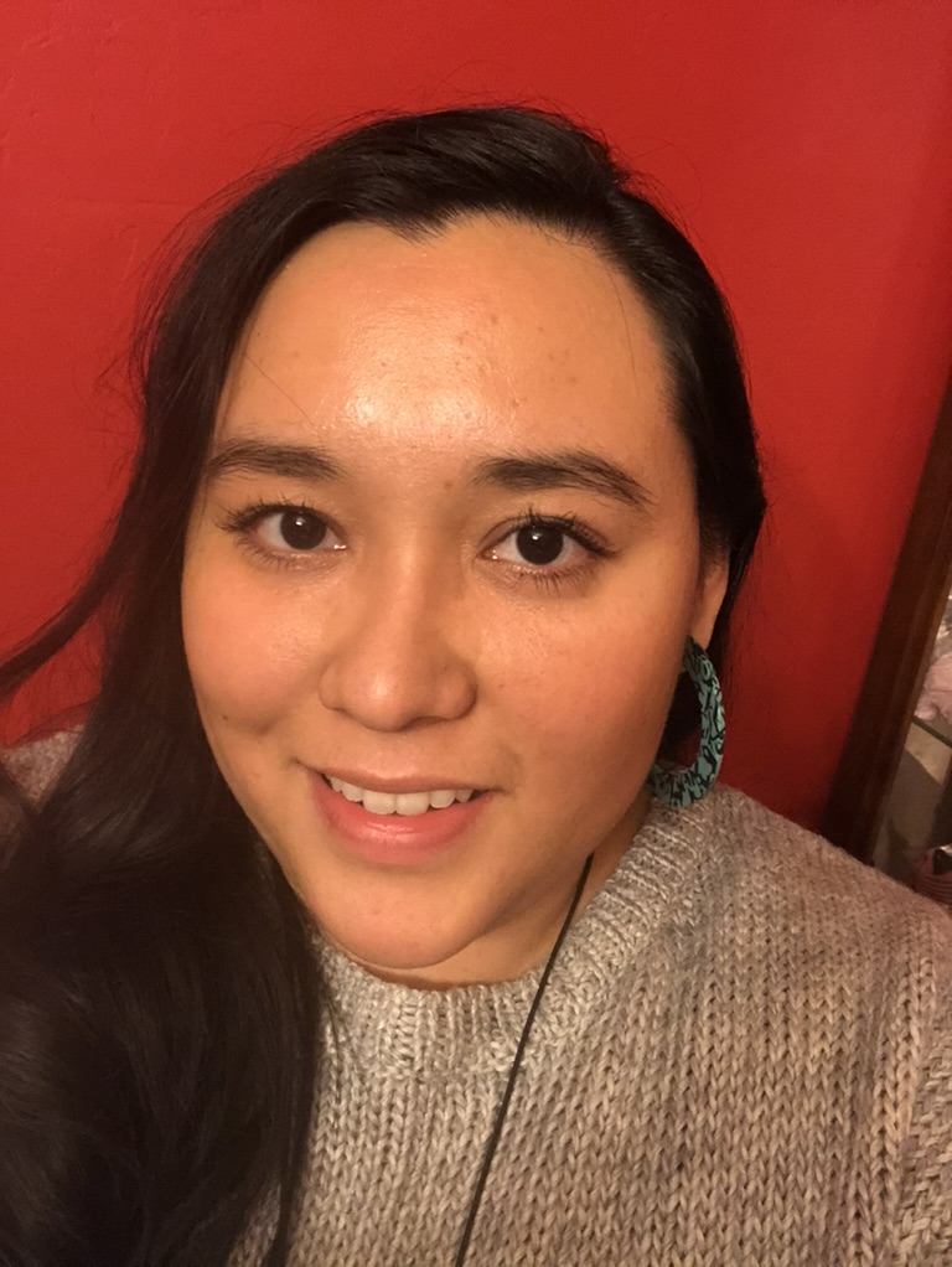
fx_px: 1172
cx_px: 476
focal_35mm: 32
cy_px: 634
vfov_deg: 56.8
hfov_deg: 44.2
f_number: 2.2
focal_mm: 2.87
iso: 400
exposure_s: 1/30
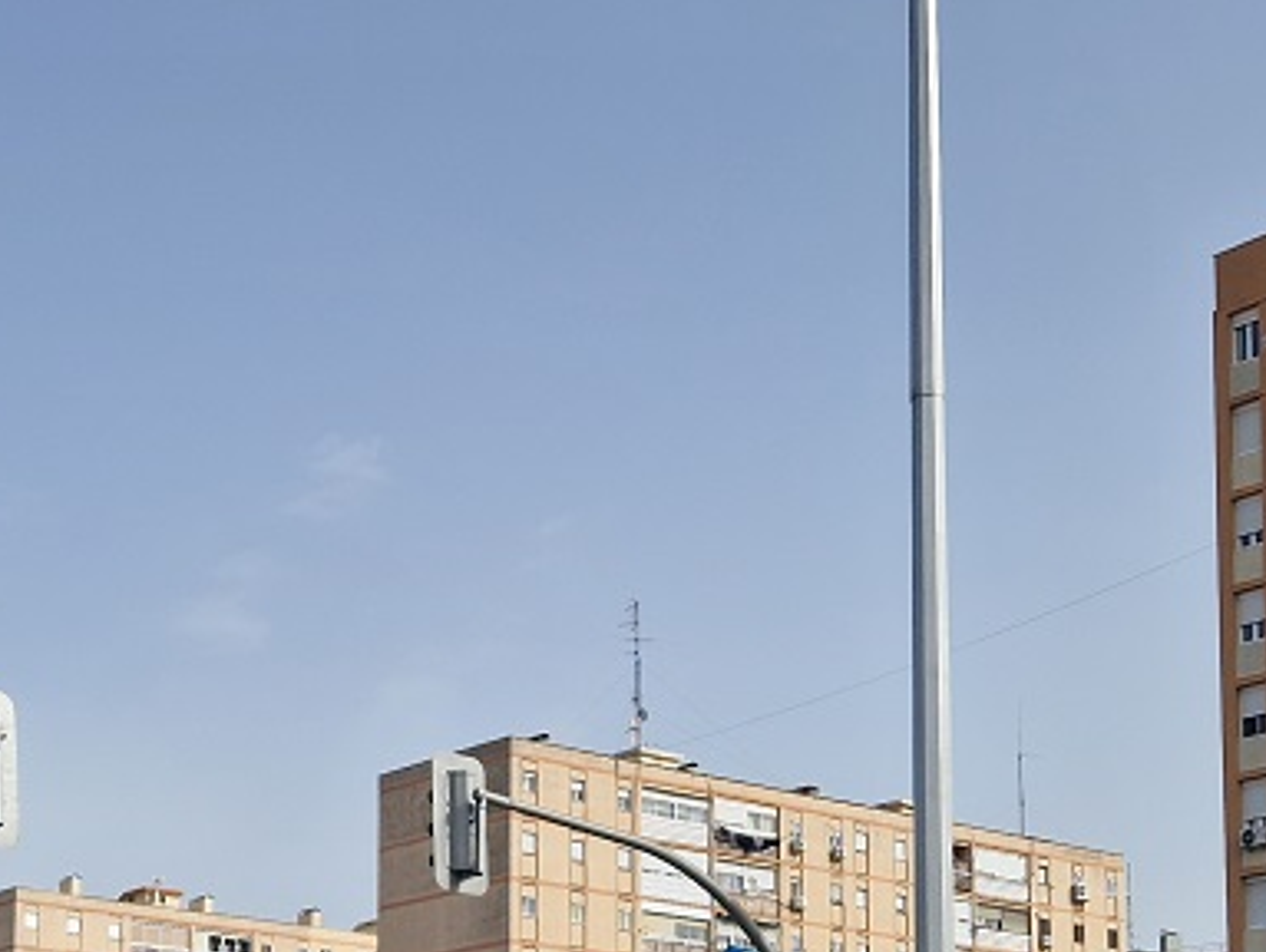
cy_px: 1076
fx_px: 2416
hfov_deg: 29.1
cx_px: 397
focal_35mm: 66
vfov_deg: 21.1
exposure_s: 1/2672
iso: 50
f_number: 1.8
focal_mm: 5.4
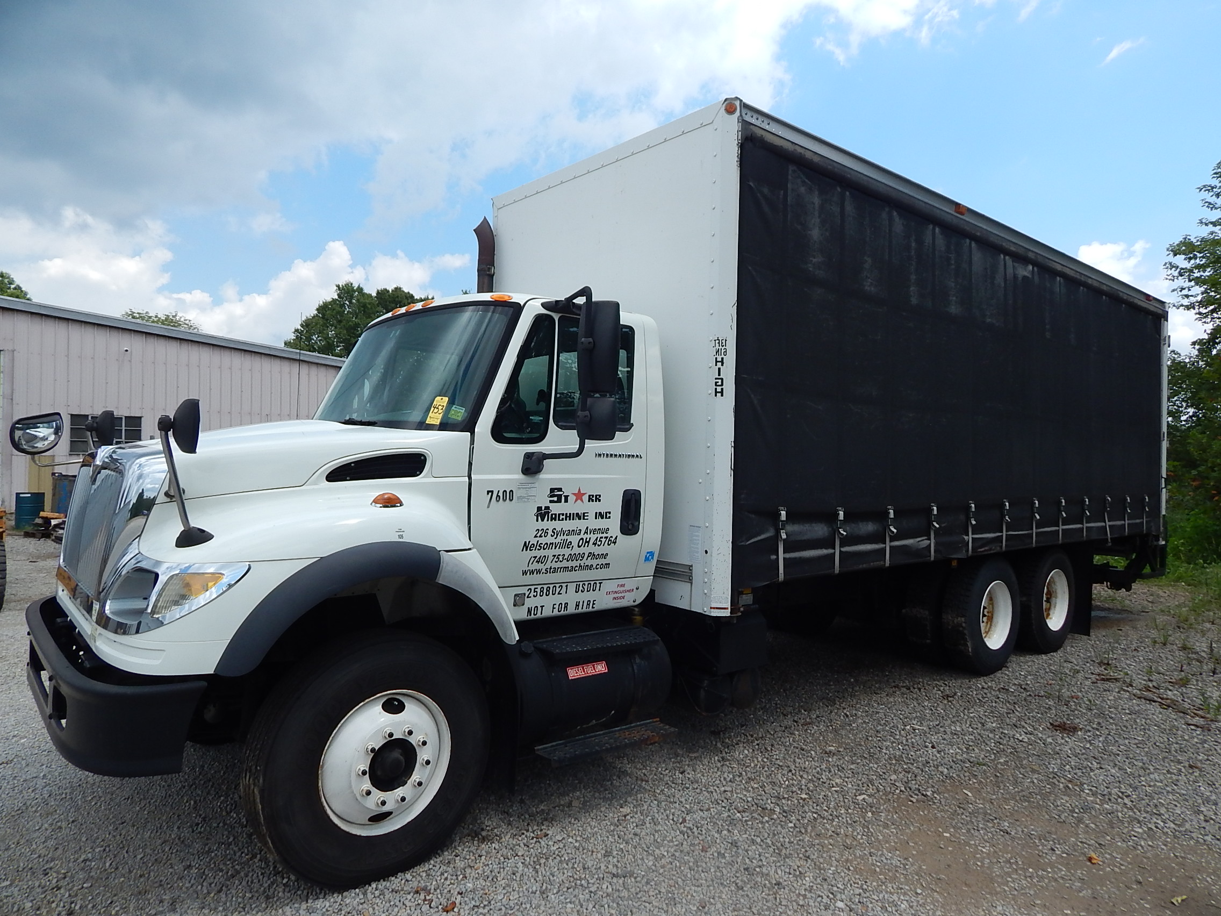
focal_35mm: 23
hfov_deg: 73.9
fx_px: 811
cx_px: 610
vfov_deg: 58.9
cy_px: 458
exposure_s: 1/1500
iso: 125
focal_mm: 4
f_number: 3
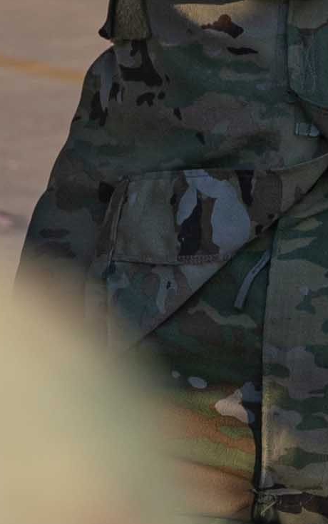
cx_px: 323
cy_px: -392
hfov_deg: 3.0
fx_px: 6344
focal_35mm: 444
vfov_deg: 4.7
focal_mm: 53
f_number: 5.6
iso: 100
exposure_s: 1/500
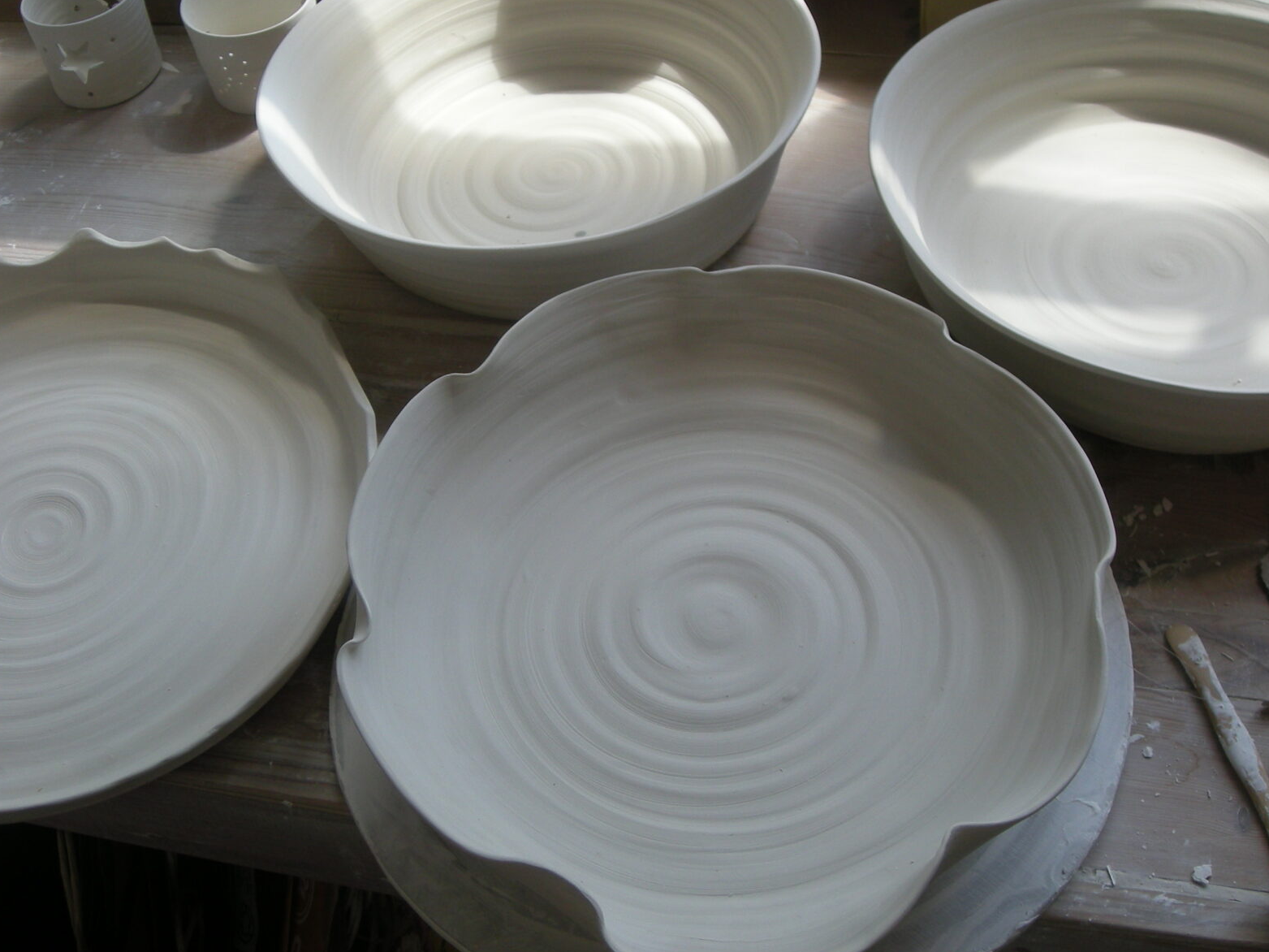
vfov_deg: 33.6
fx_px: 1576
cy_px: 431
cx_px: 574
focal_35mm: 43
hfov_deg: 43.8
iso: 50
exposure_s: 1/171
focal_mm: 5.7
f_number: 2.8
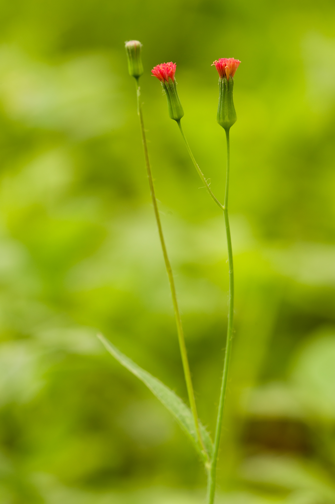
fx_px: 2795
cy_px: 252
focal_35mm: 200
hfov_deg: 6.9
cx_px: 168
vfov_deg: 10.3
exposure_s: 1/30
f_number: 11
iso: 400
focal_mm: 200
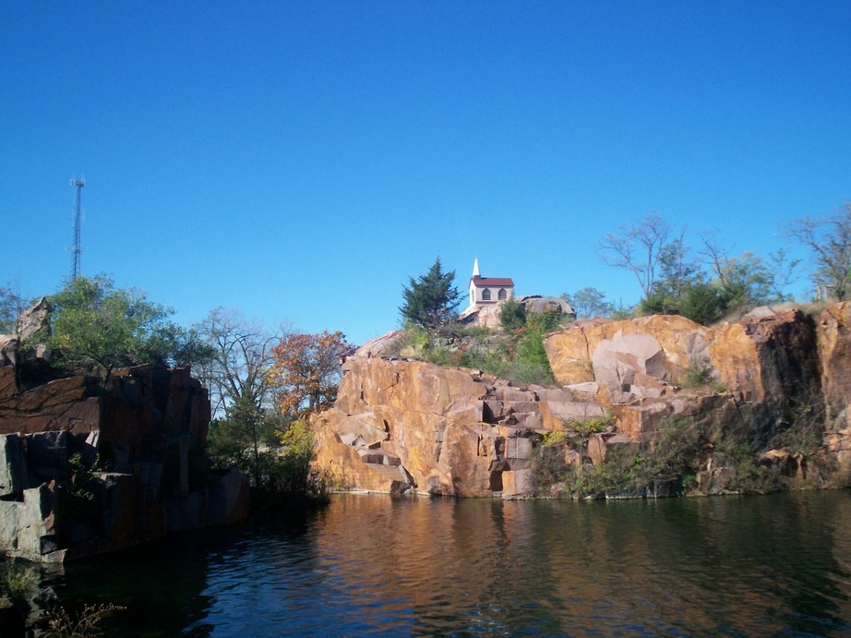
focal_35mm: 36
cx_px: 426
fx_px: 885
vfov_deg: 39.6
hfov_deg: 51.4
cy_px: 319
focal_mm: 5.9
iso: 100
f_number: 4.5
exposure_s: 1/542
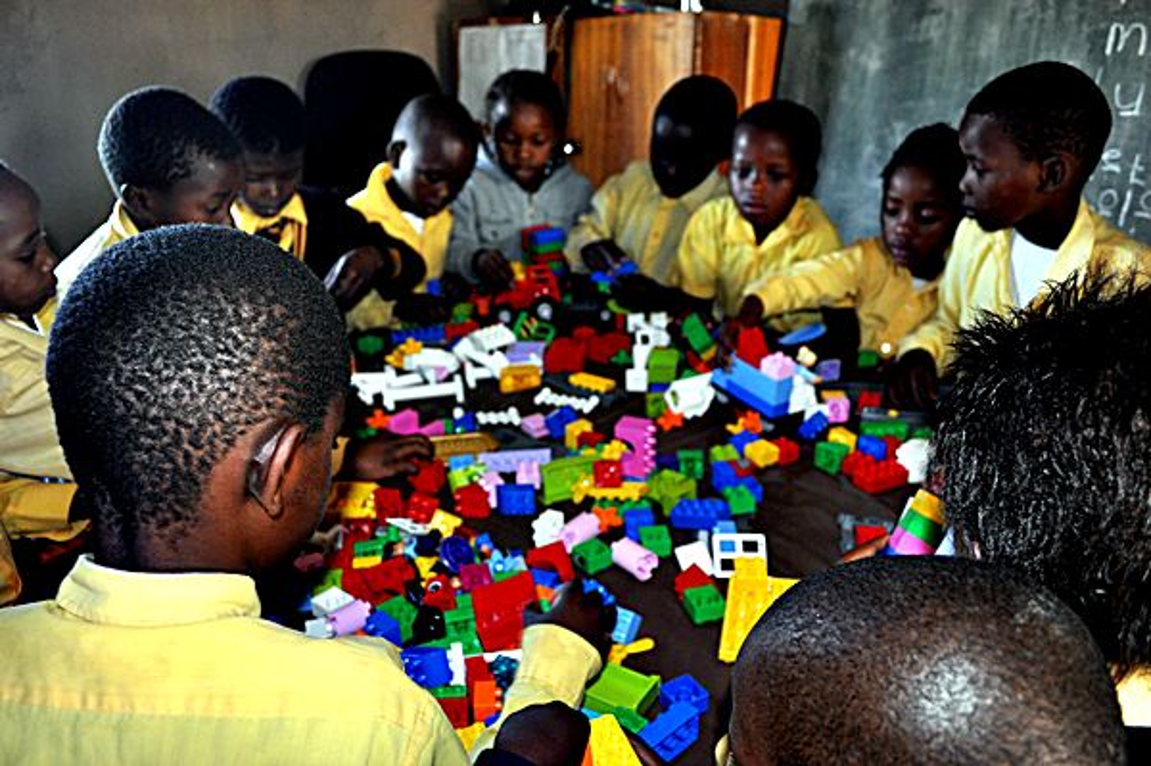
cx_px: 576
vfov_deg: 47.9
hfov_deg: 67.4
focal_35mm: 27
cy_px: 383
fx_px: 863
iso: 800
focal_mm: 18
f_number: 3.5
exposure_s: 1/60
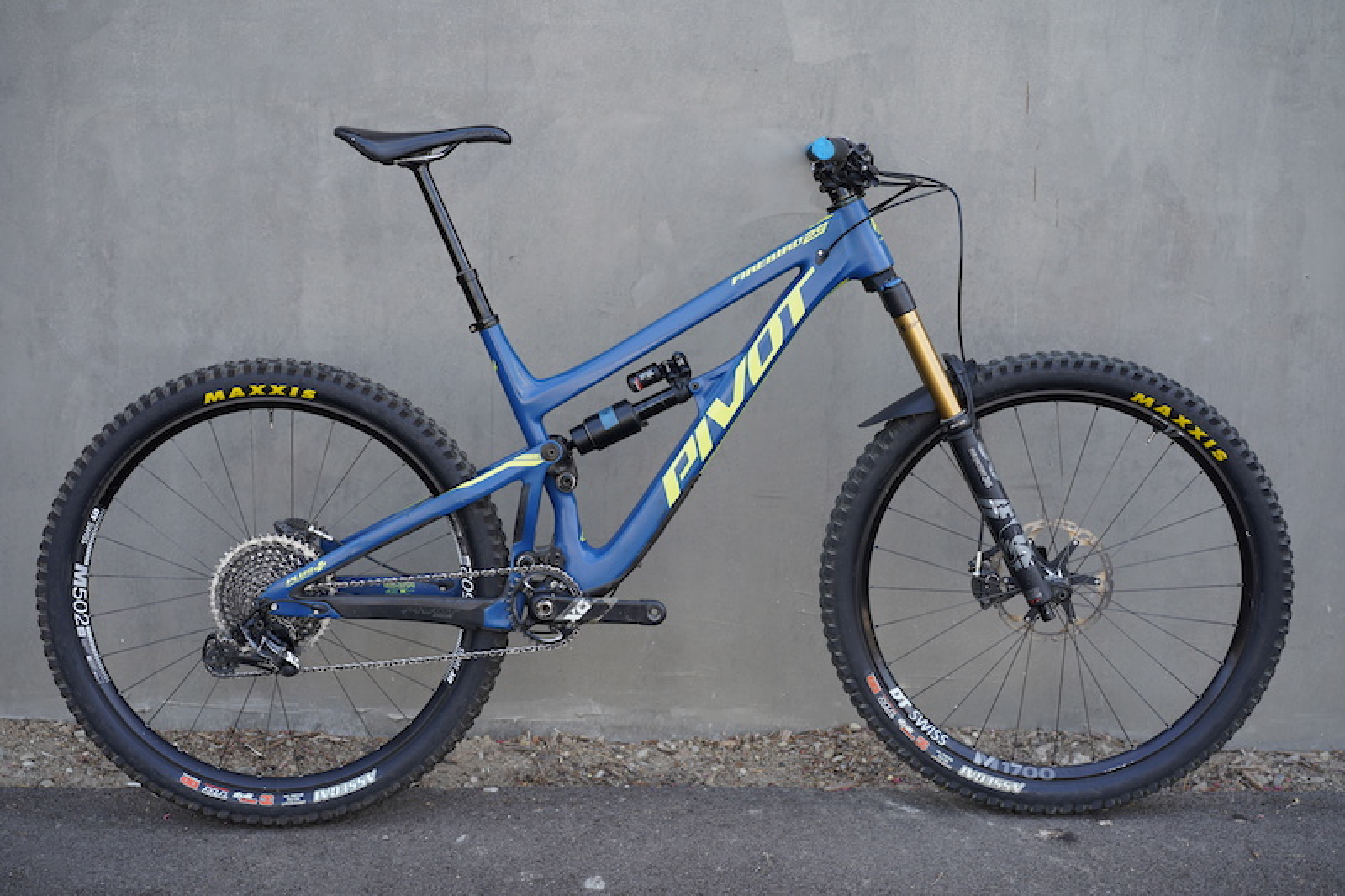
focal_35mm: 55
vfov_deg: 24.6
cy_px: 448
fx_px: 2054
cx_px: 672
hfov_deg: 36.3
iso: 125
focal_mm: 55
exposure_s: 1/160
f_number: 4
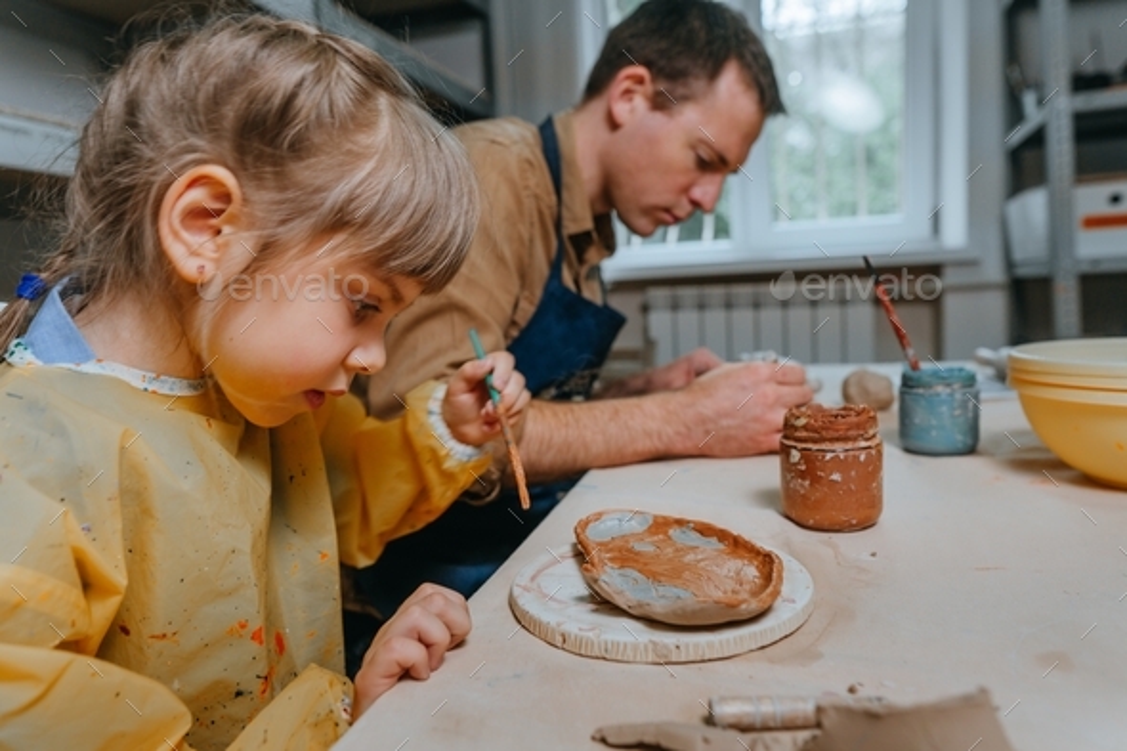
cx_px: 564
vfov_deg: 53.1
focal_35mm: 24
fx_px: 751
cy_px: 376
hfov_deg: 73.8
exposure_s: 1/160
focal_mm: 24
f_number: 3.5
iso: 250
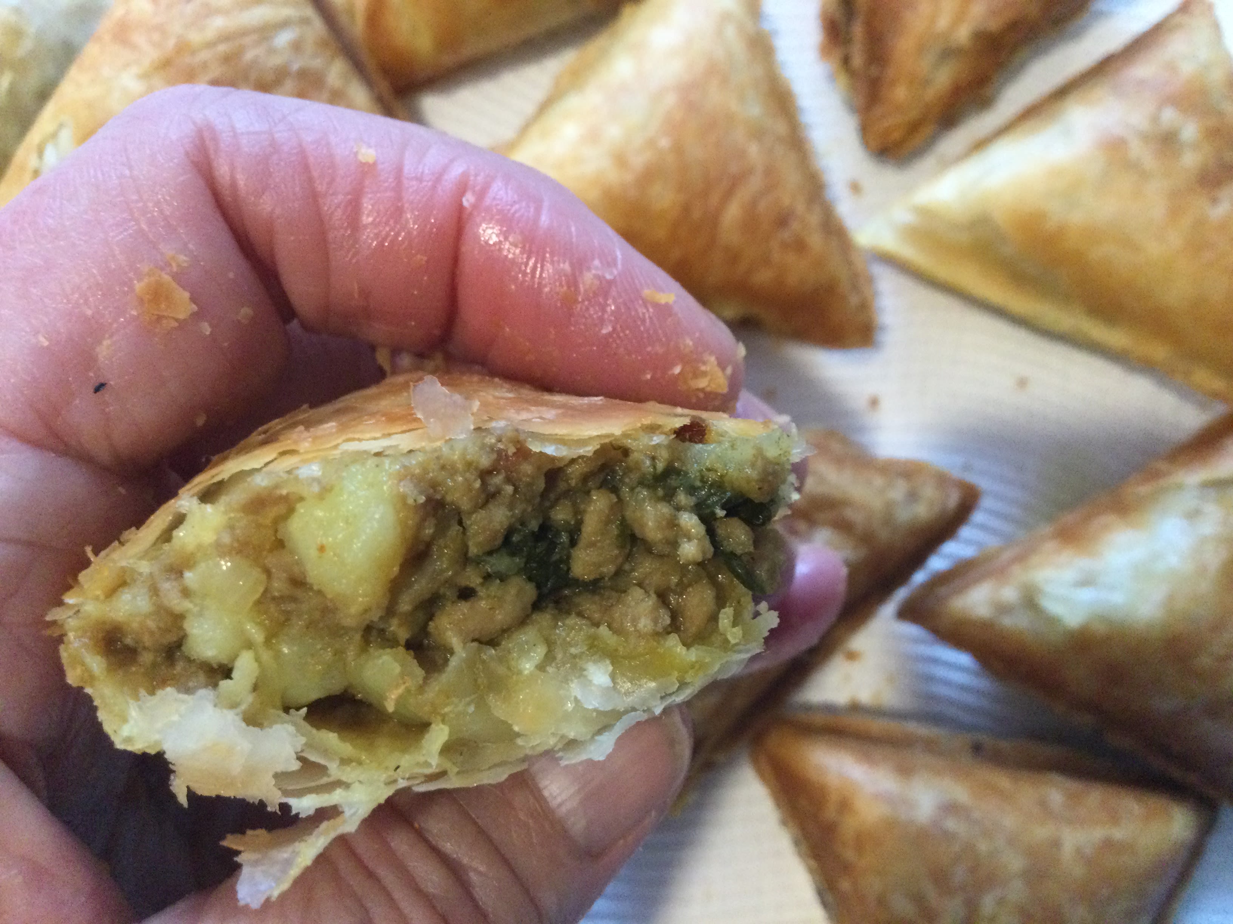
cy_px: 462
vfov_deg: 45.4
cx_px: 616
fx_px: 1104
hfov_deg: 58.4
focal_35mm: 31
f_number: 2.4
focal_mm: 3.3
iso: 200
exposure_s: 1/33
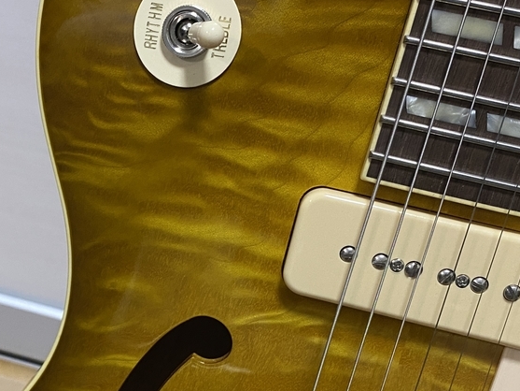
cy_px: 269
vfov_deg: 25.9
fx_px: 841
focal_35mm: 56
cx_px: 117
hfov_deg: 33.5
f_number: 1.8
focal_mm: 4.25
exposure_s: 1/51
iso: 320
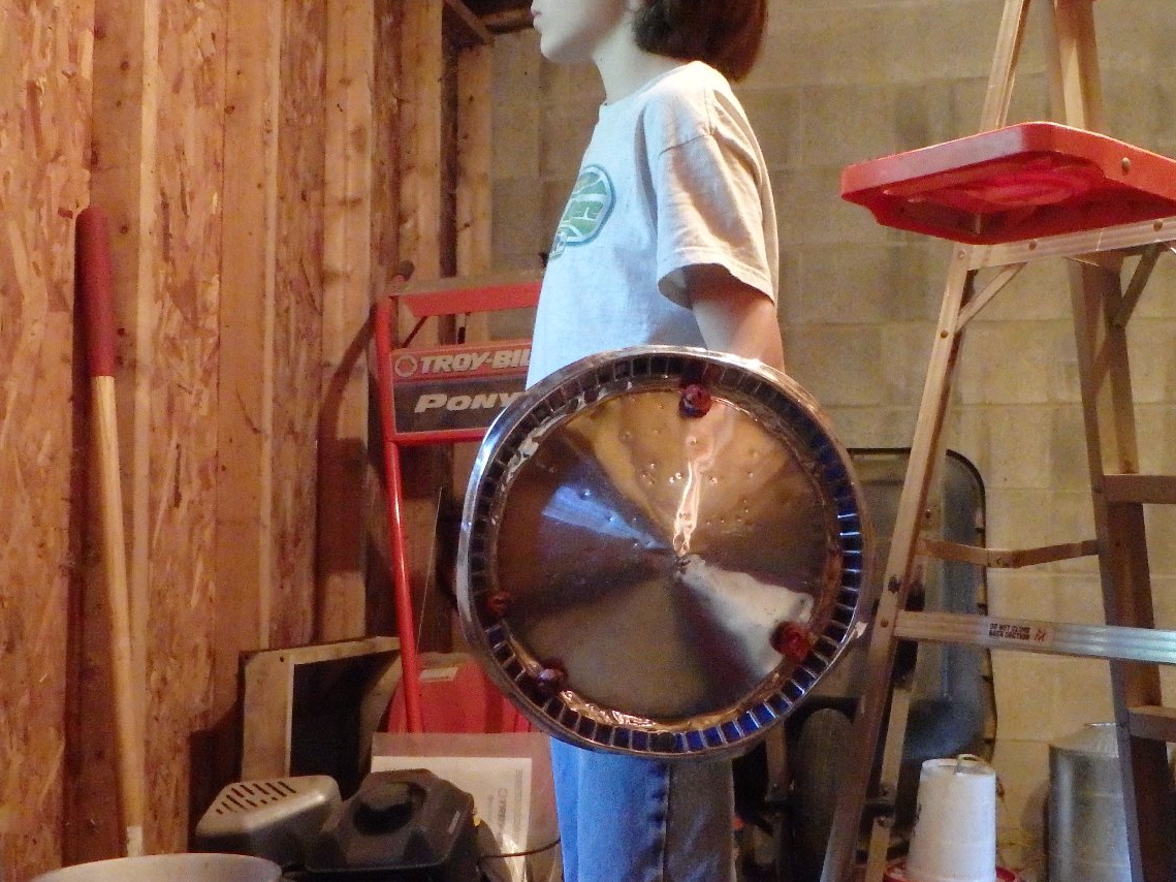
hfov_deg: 43.8
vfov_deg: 33.5
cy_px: 503
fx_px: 1461
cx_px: 664
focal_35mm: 43
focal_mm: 6.1
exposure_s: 1/20
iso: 3200
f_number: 4.4
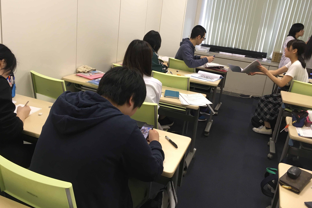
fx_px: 269
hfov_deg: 60.3
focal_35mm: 31
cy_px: 91
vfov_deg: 42.2
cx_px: 153
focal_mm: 4.15
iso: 50
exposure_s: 1/30
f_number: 2.2
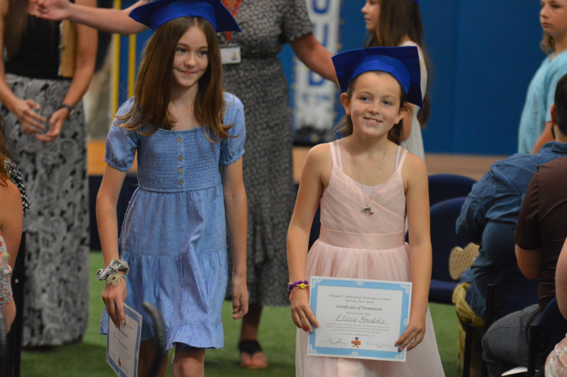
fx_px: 2880
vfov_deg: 7.5
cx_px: 284
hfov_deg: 11.2
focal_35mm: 183
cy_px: 188
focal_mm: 122
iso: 3200
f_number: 2.8
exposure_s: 1/500
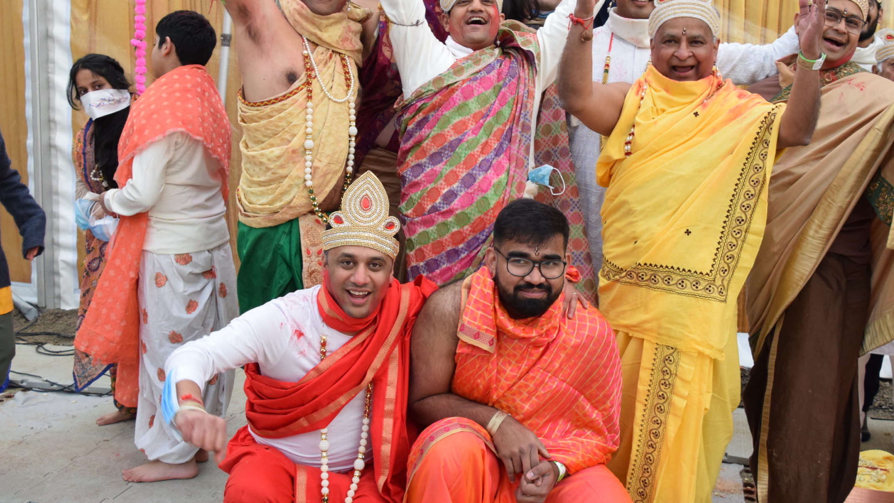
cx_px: 492
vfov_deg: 29.0
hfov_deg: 49.3
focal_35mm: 41
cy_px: 220
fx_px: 972
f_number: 8
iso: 1600
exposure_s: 1/250
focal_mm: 22
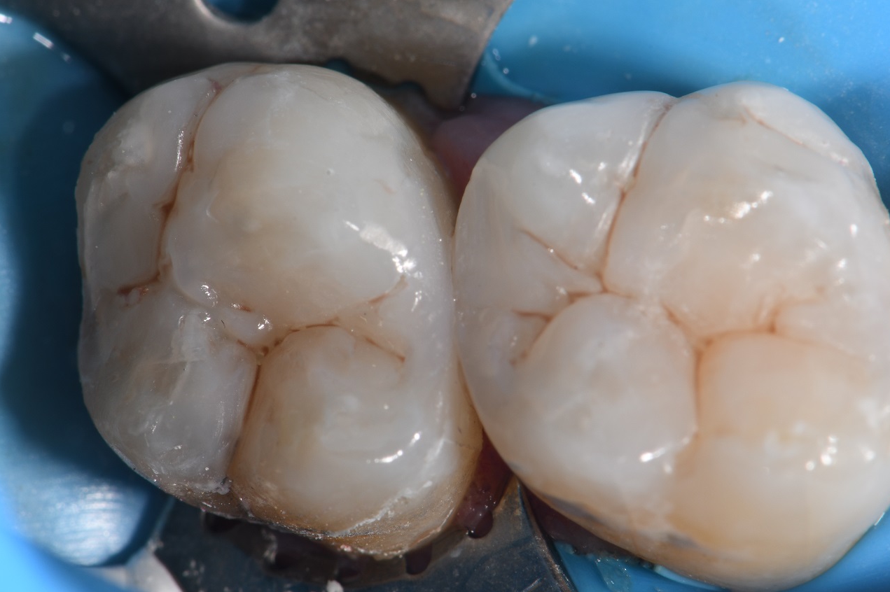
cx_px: 471
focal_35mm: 167
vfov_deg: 8.2
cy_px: 314
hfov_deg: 12.3
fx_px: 4126
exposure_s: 1/200
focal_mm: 105
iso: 200
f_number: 32
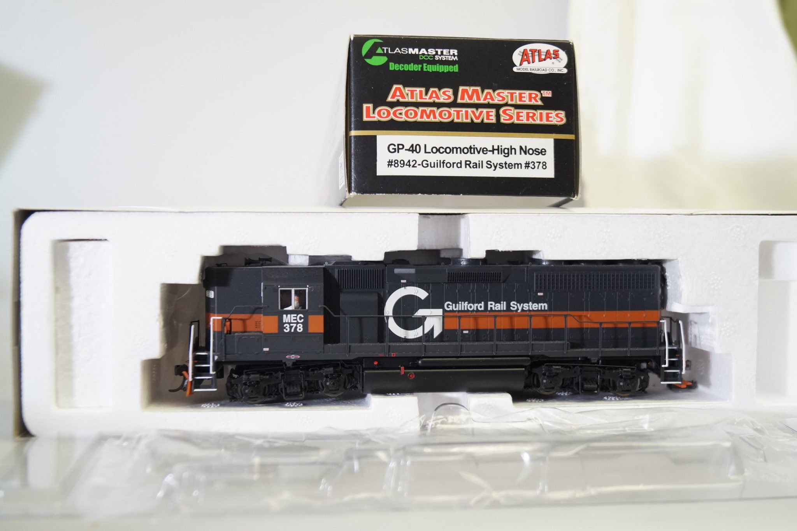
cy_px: 266
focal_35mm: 45
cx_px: 398
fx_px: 996
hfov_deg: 43.6
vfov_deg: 29.9
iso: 800
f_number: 4.5
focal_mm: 30
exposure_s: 1/160
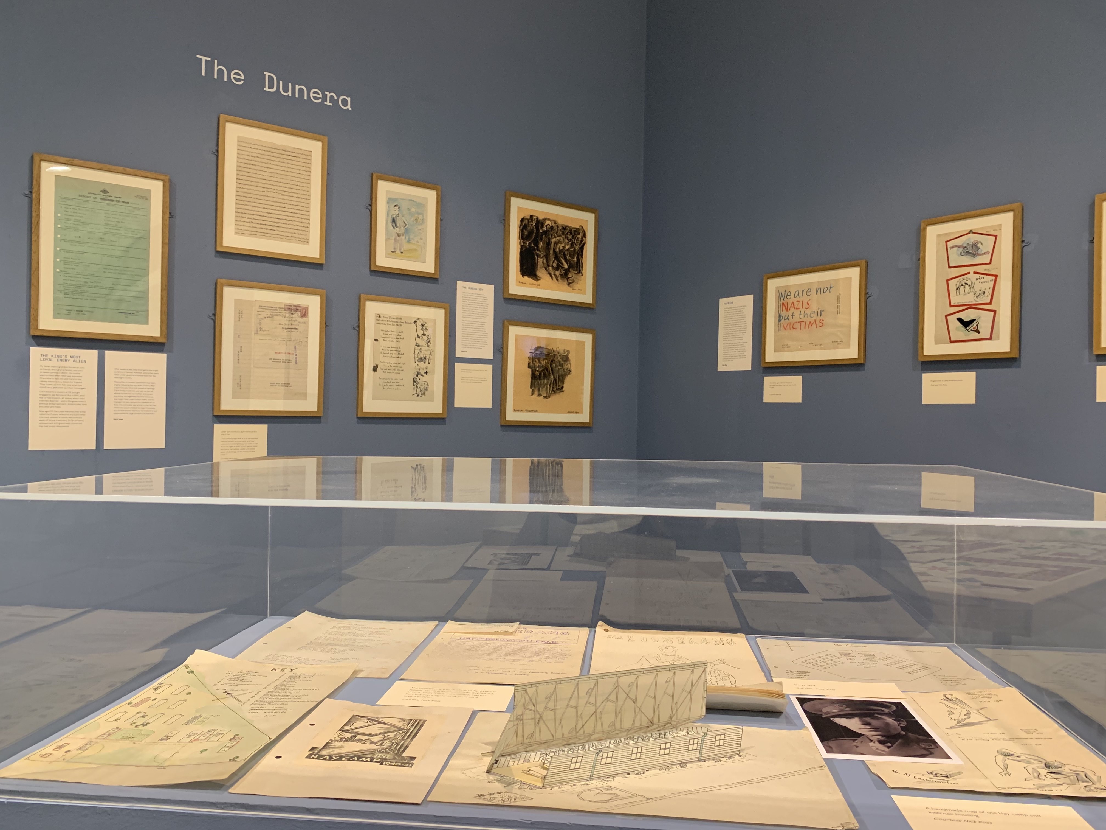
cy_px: 415
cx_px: 553
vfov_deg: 53.1
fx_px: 831
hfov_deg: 67.3
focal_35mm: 26
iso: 160
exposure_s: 1/50
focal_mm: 4.25
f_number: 1.8
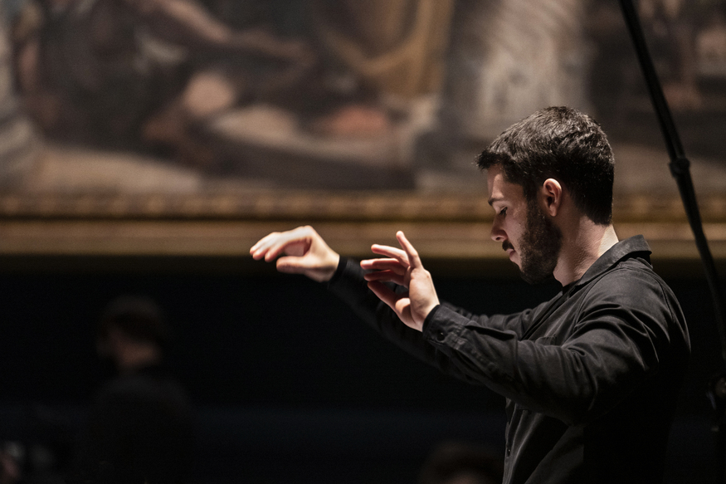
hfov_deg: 8.7
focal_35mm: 236
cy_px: 242
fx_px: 4758
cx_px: 363
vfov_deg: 5.8
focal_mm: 236
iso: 1600
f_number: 3.7
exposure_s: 1/50
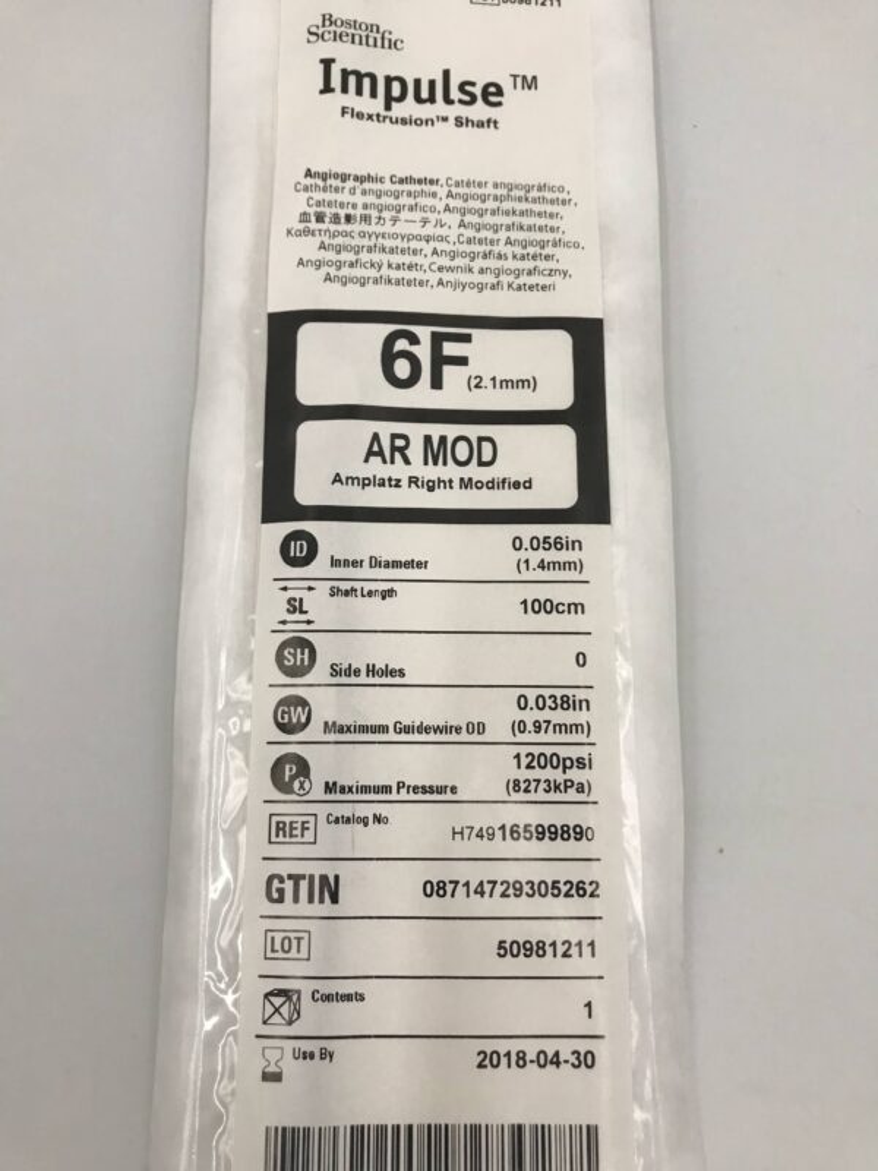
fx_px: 947
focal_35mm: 28
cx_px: 439
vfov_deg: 63.4
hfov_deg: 49.7
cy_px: 586
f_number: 1.8
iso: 20
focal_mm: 3.99
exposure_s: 1/40
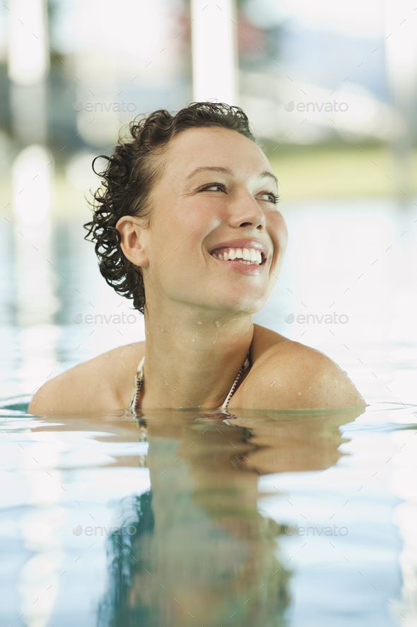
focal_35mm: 200
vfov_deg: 10.3
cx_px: 208
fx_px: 3480
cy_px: 314
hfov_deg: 6.9
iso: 400
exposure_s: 1/180
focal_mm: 200
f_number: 4
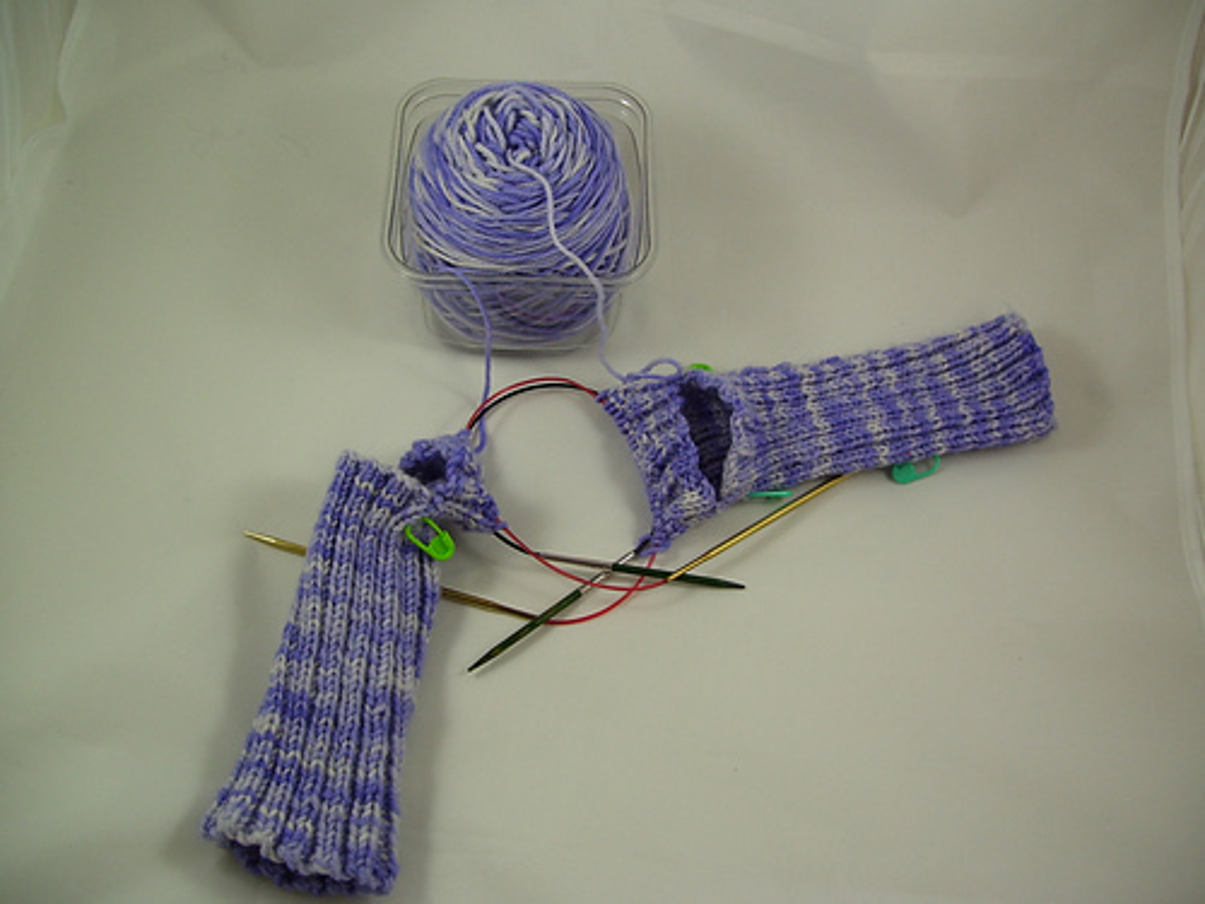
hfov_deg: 51.4
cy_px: 452
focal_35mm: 36
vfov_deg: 39.7
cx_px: 602
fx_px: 1253
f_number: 2.7
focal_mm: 6
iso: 80
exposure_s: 1/180
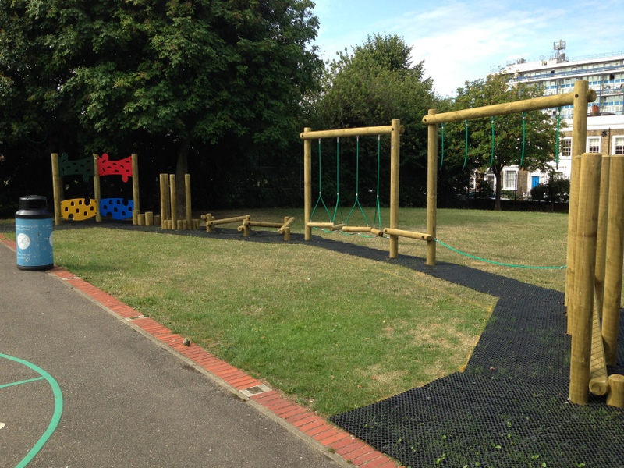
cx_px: 312
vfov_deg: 42.9
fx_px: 595
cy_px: 234
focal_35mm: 33
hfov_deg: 55.4
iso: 50
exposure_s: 1/547
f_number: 2.4
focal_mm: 4.12
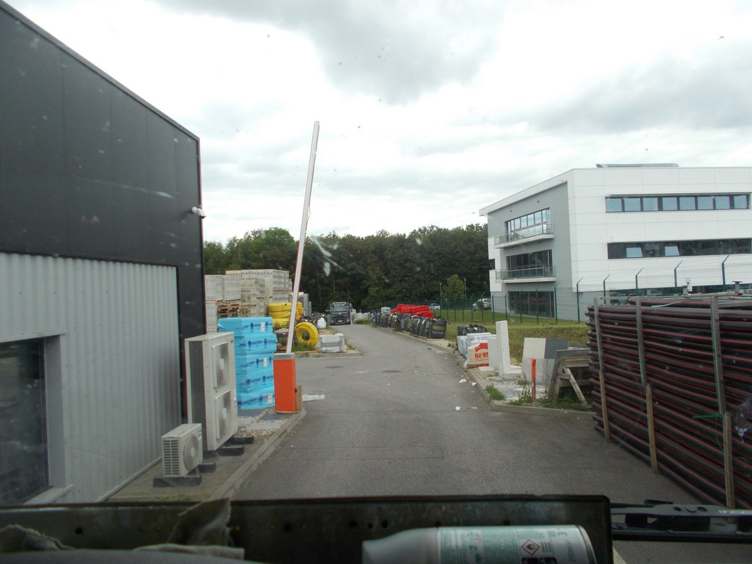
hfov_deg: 67.3
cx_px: 376
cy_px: 282
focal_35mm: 26
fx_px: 565
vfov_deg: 53.1
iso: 80
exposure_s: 1/400
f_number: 3.2
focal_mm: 4.6
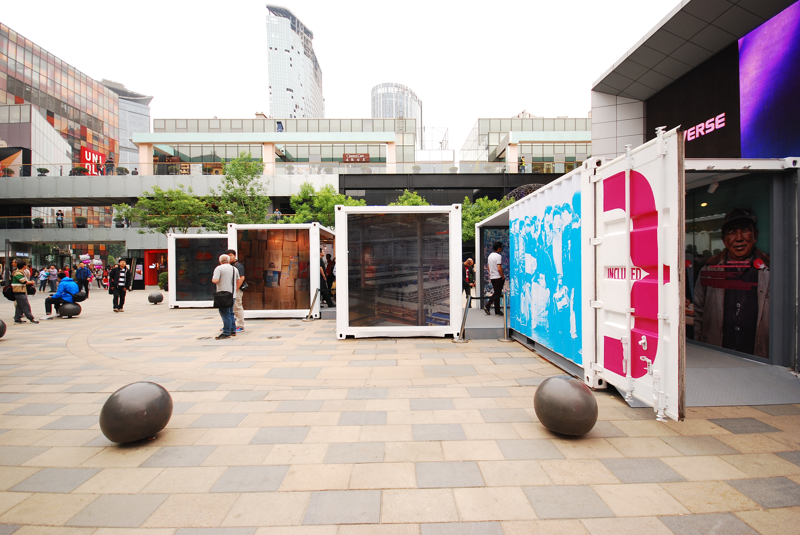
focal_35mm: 15
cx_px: 400
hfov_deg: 100.3
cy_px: 268
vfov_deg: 77.5
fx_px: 334
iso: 125
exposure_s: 1/80
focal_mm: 10
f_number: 5.6
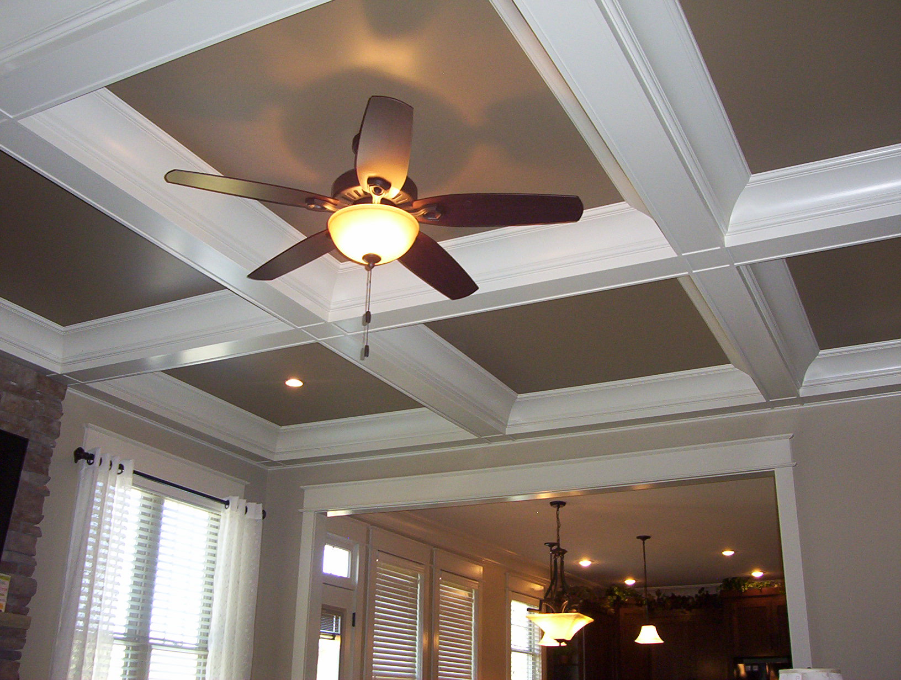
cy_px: 340
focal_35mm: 43
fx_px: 1122
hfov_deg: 43.8
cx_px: 450
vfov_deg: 33.7
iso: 140
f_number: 2.73
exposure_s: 1/60
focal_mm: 5.77
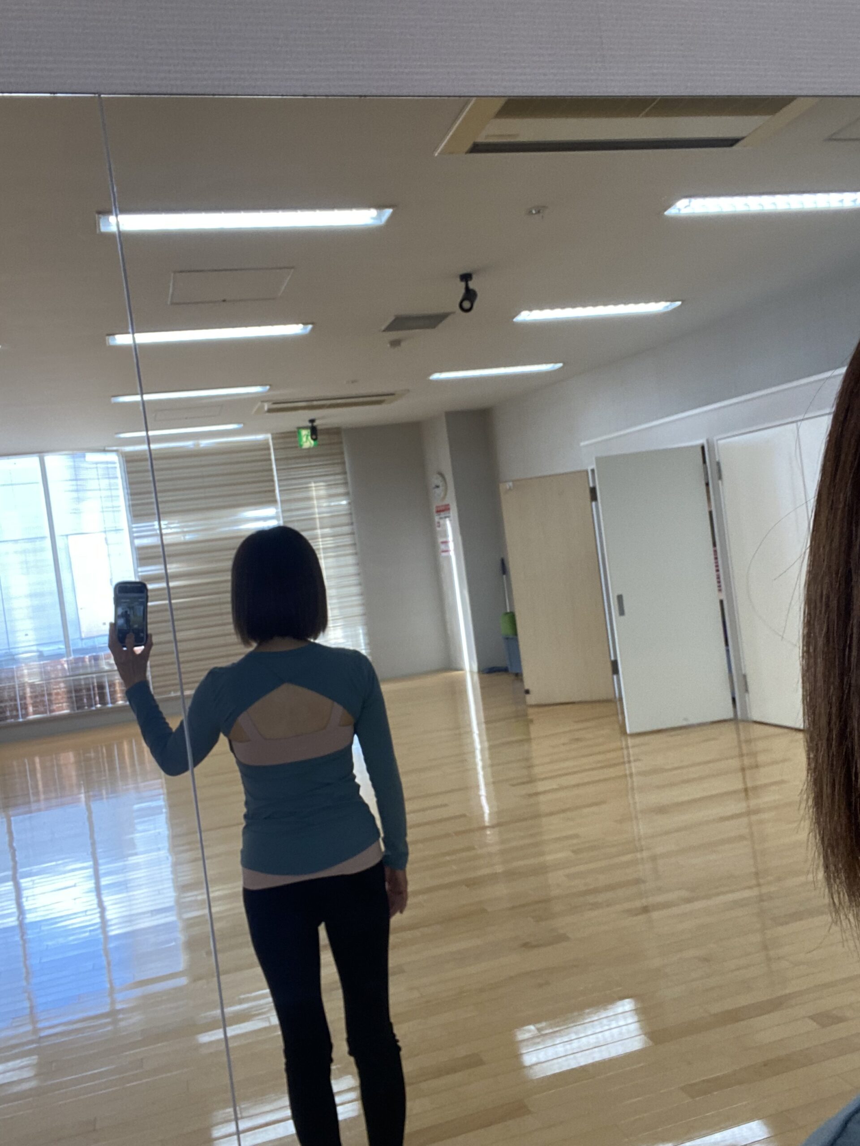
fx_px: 994
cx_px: 430
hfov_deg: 46.8
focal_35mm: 30
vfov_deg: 60.0
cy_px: 573
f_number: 2.2
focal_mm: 2.71
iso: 100
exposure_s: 1/78
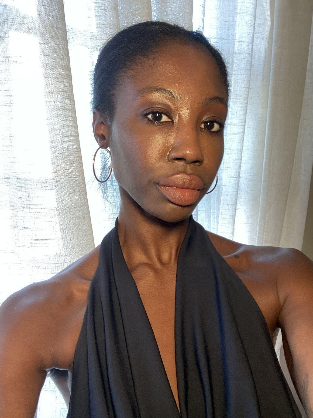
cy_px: 213
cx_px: 154
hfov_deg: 45.4
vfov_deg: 58.3
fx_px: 374
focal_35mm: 31
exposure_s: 1/36
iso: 320
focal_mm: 2.71
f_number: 2.2
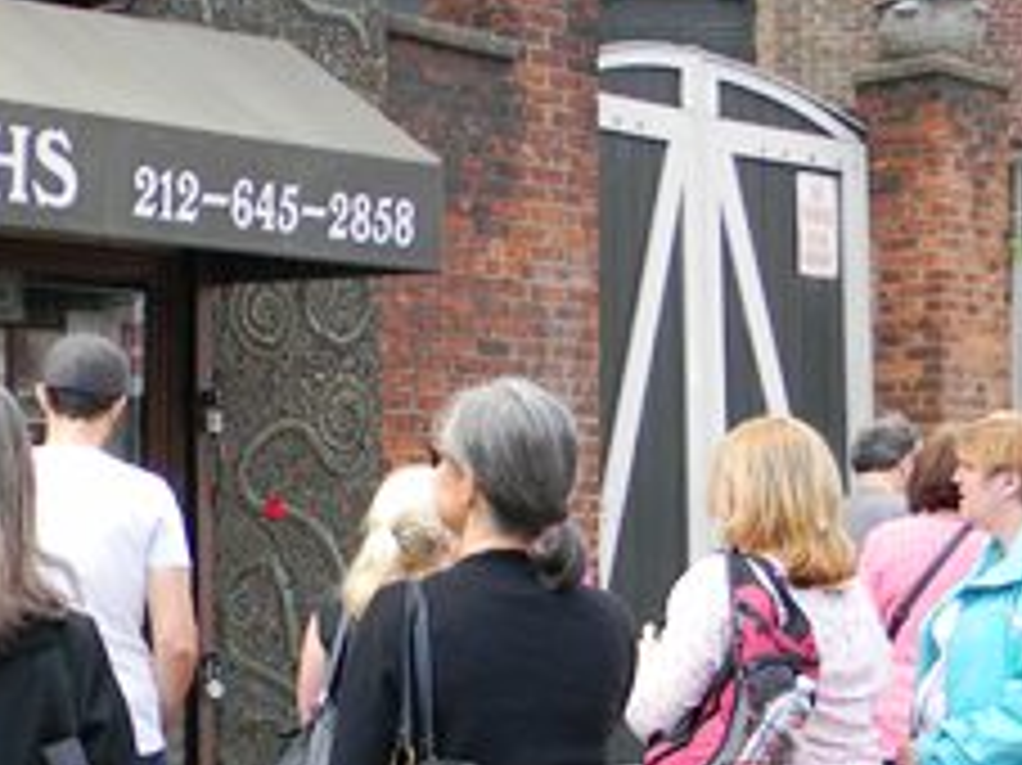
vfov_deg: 18.6
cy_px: 446
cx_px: 203
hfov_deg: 24.3
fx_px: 2331
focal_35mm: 79
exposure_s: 1/104
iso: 80
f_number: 3.5
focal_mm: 5
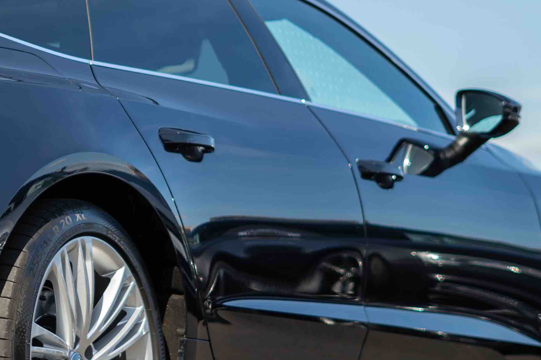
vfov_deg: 8.5
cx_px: -55
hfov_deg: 12.5
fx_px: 2419
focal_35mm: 161
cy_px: 149
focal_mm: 50
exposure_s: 1/800
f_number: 1.8
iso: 80
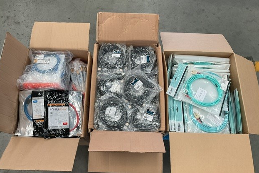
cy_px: 93
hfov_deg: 60.3
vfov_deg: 42.3
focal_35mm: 31
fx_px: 223
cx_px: 131
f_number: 1.8
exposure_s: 1/100
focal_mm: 3
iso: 50
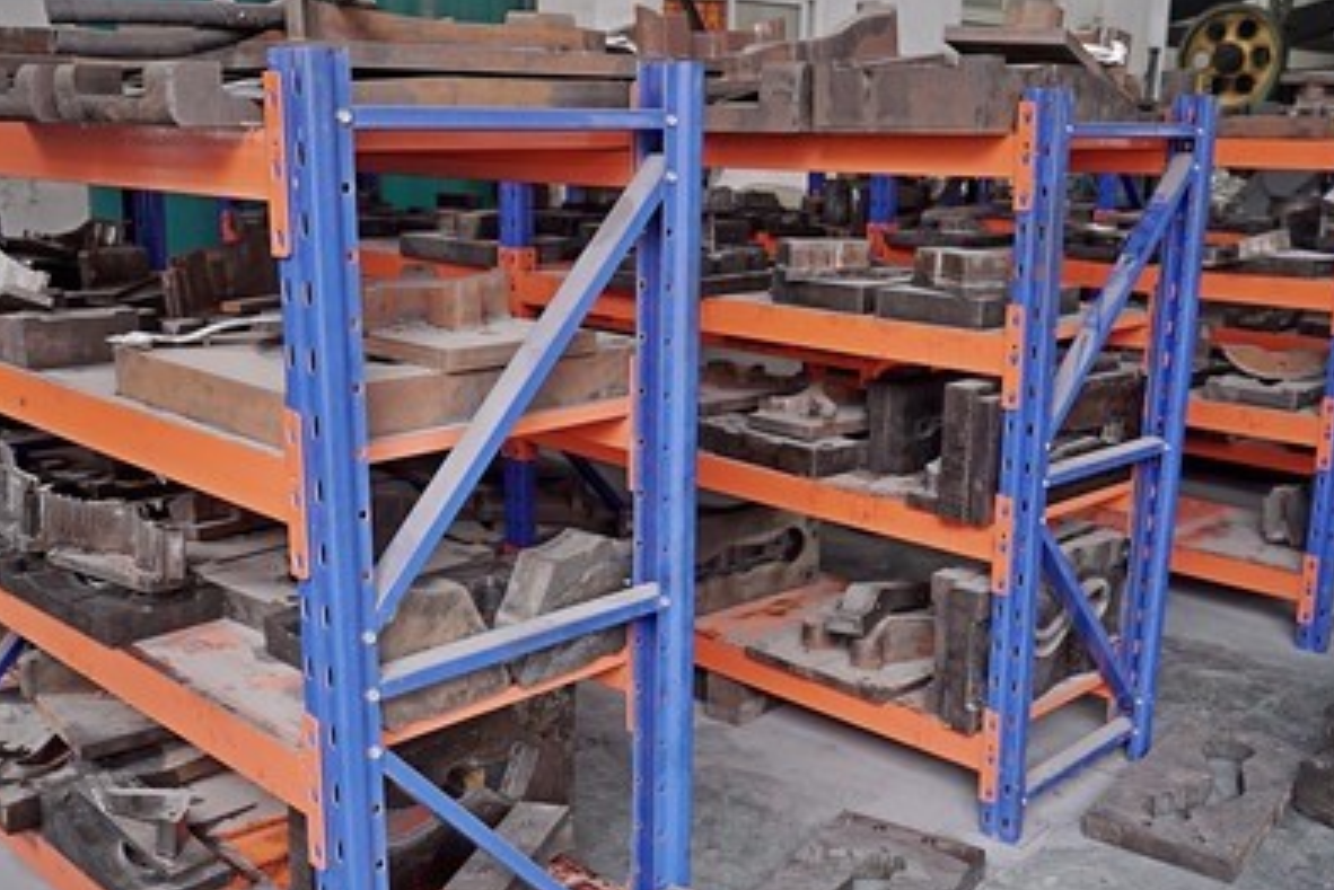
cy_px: 464
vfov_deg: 41.1
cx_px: 677
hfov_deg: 58.7
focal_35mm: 32
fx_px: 1186
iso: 800
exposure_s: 1/80
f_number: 4.5
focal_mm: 28
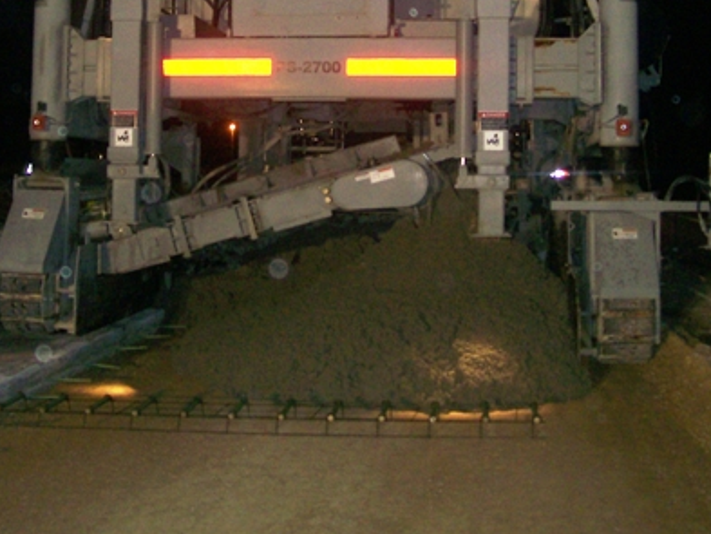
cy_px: 141
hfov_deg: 34.8
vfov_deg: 26.3
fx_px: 1130
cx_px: 275
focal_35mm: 55
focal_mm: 6
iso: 140
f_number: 2.7
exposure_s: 1/64
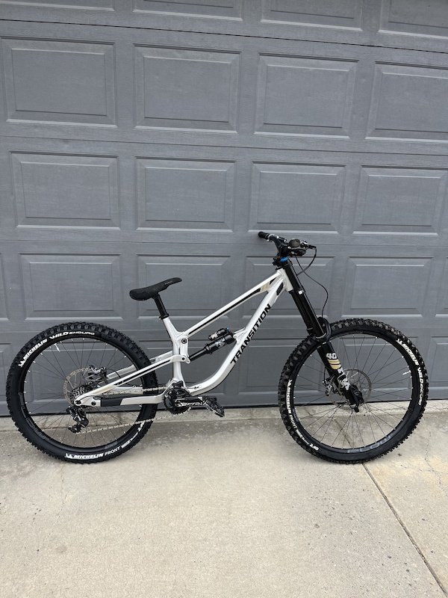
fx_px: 449
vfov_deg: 67.3
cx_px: 224
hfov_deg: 53.1
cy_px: 299
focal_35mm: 26
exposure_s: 1/547
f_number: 1.6
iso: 50
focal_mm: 5.1
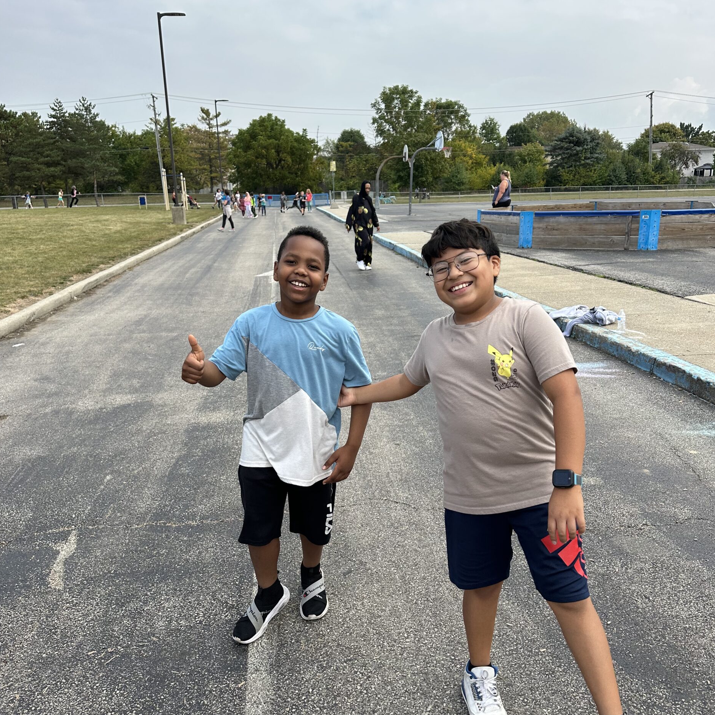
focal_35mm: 29
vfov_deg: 55.5
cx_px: 363
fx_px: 678
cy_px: 402
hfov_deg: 55.6
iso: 80
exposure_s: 1/2882
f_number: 1.78
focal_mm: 6.86
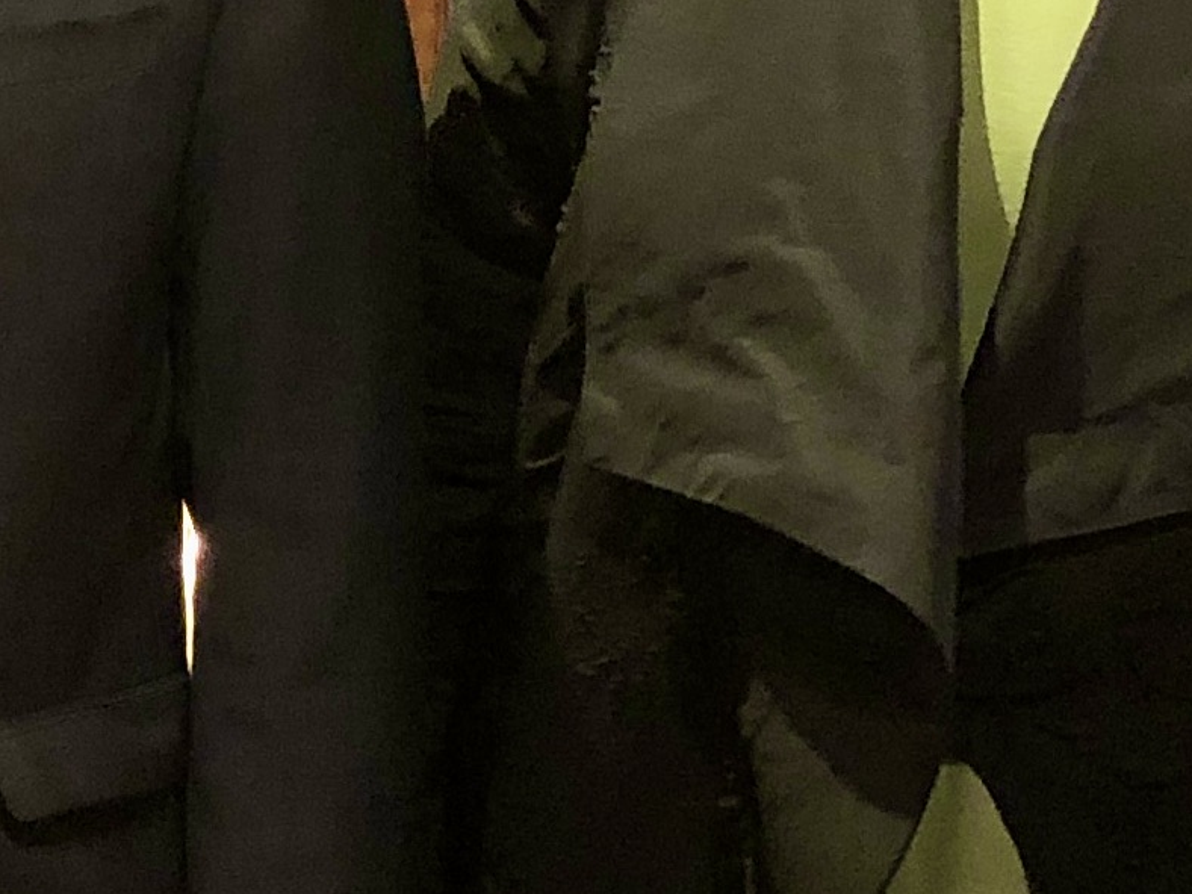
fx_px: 3547
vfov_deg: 14.4
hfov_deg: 18.4
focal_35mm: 103
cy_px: 350
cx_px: -120
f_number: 1.8
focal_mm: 3.99
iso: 100
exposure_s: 1/6
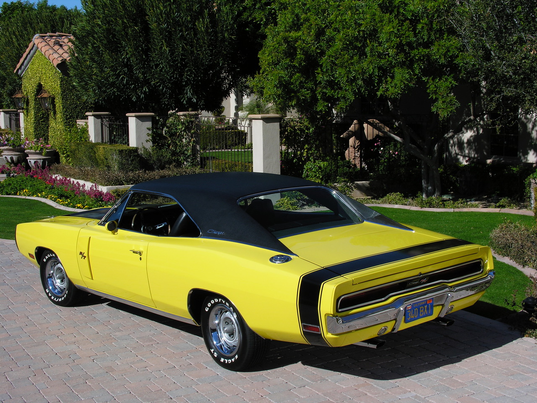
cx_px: 268
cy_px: 202
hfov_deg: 35.5
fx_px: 838
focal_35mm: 54
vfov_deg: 27.0
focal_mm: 13.8
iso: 50
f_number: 7.8
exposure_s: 1/250
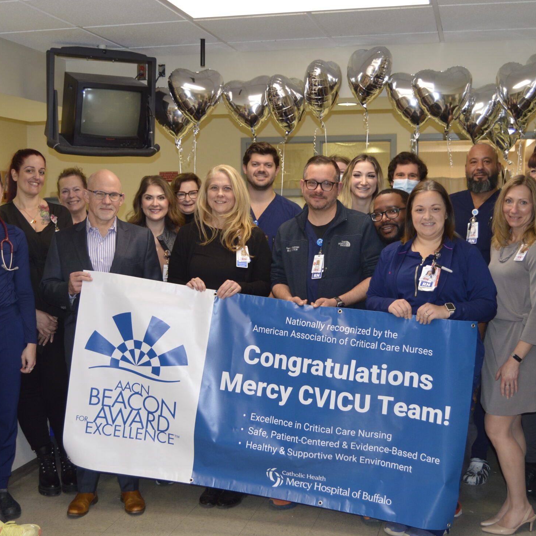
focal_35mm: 49
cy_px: 282
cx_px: 265
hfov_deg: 34.7
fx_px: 858
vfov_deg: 34.7
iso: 400
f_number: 4
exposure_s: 1/60
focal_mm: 22
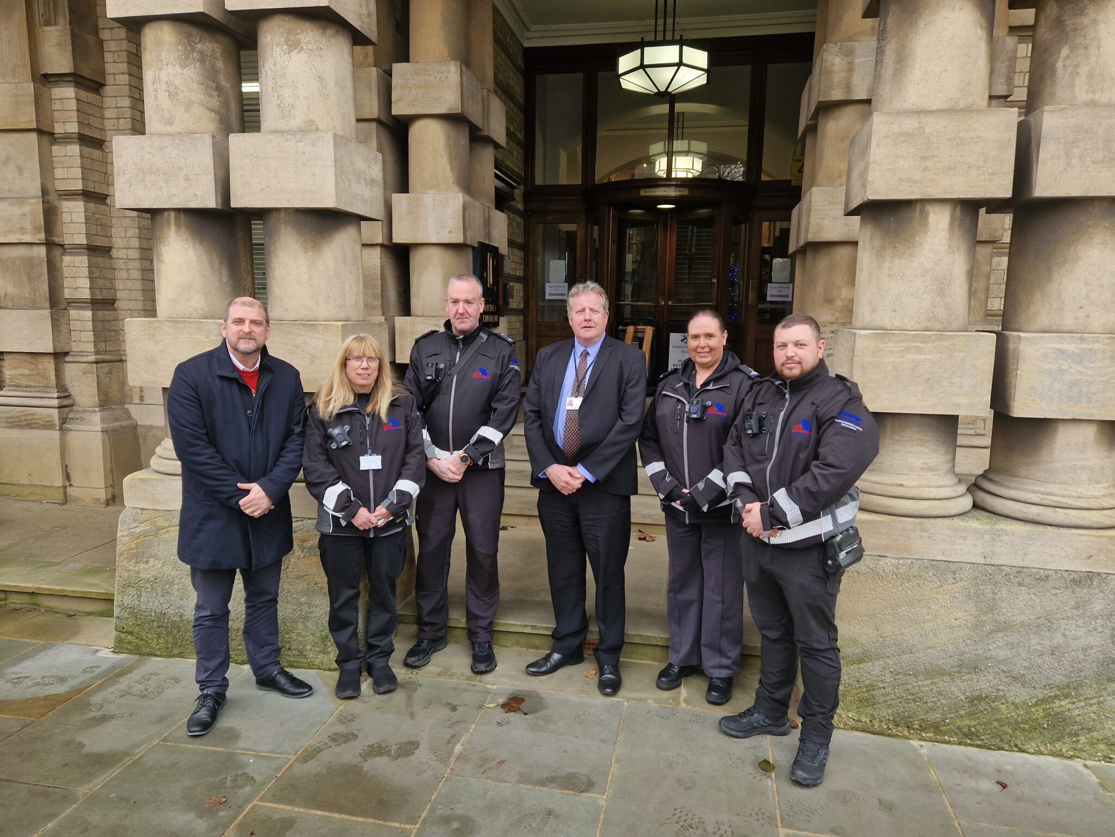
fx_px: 741
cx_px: 558
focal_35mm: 23
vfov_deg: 58.9
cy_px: 418
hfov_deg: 73.9
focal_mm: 5.4
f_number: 1.8
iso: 80
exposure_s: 1/180
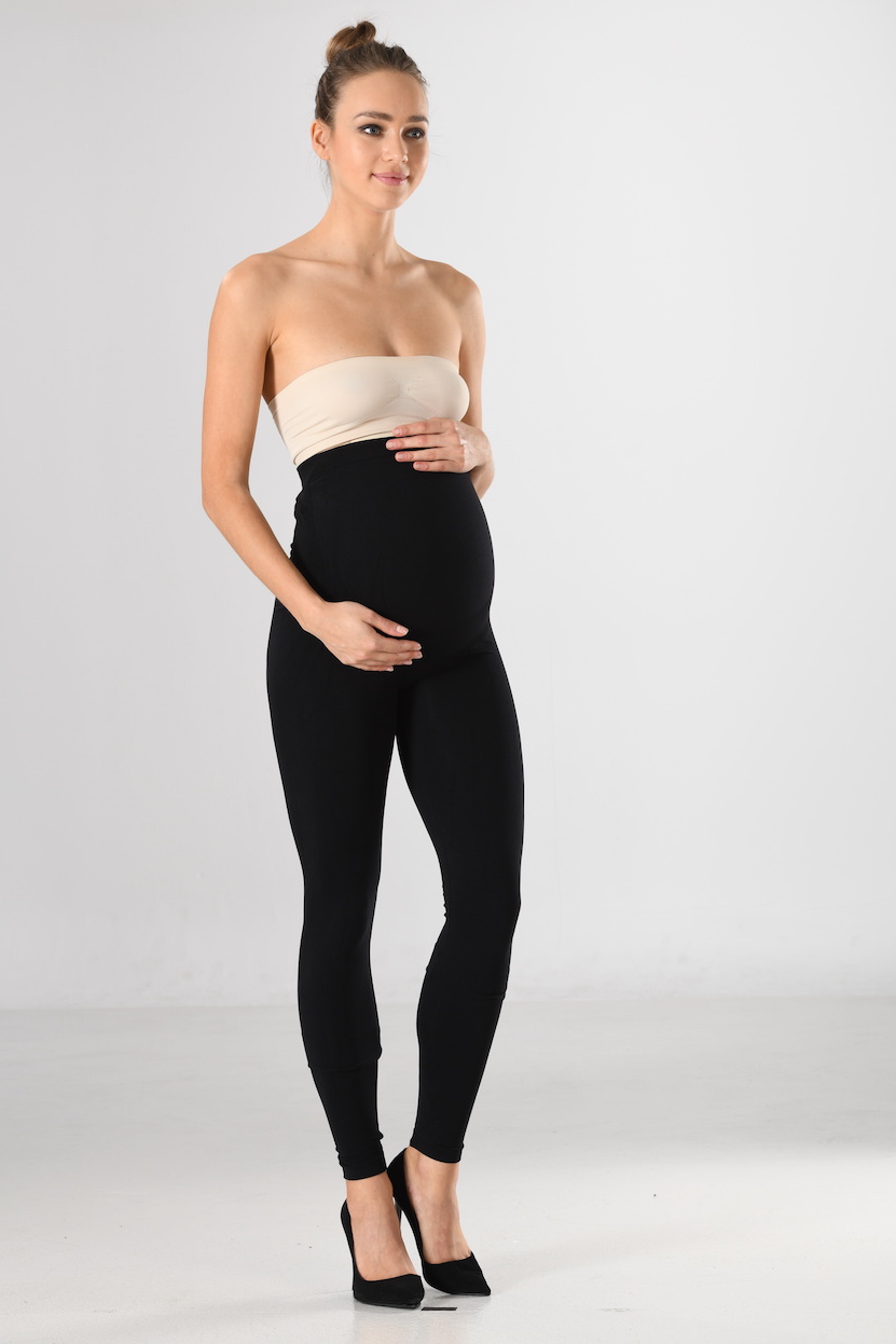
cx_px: 443
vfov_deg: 19.6
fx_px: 3881
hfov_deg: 13.2
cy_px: 654
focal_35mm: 104
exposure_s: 1/125
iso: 100
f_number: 11
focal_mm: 100
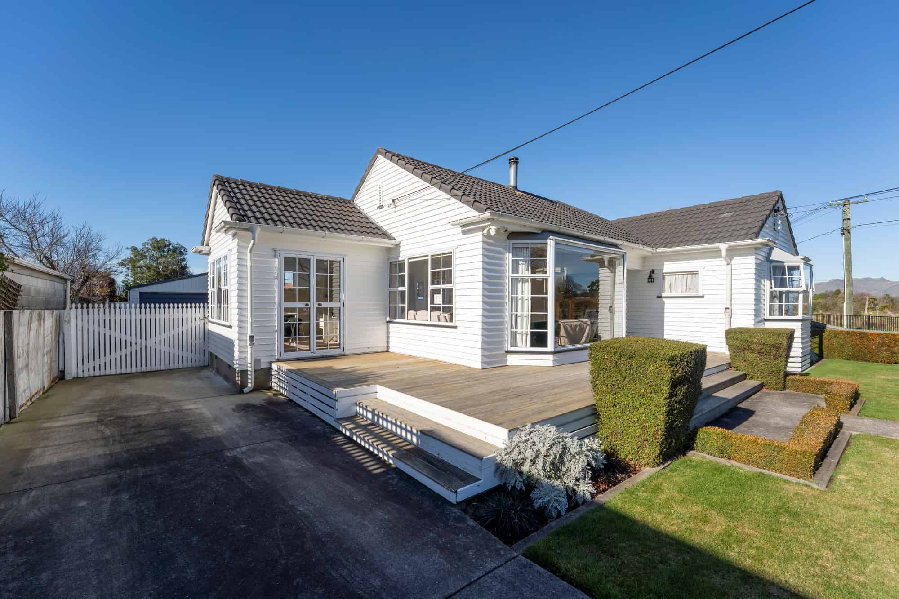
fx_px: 367
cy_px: 300
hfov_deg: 101.5
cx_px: 450
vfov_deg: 78.4
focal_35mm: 15
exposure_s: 1/250
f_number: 8
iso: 100
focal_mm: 14.7
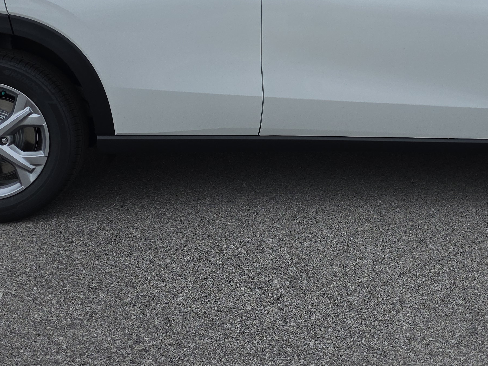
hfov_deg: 37.2
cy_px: 25
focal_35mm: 51
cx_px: 309
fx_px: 719
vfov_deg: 27.4
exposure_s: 1/7061
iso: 80
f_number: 1.7
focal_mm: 6.3
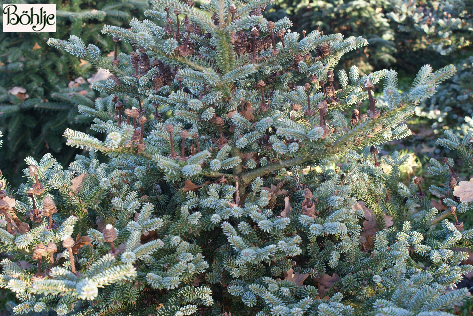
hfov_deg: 37.8
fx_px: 690
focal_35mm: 52
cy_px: 158
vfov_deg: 25.8
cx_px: 236
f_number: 5.6
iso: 160
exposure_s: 1/60
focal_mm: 35
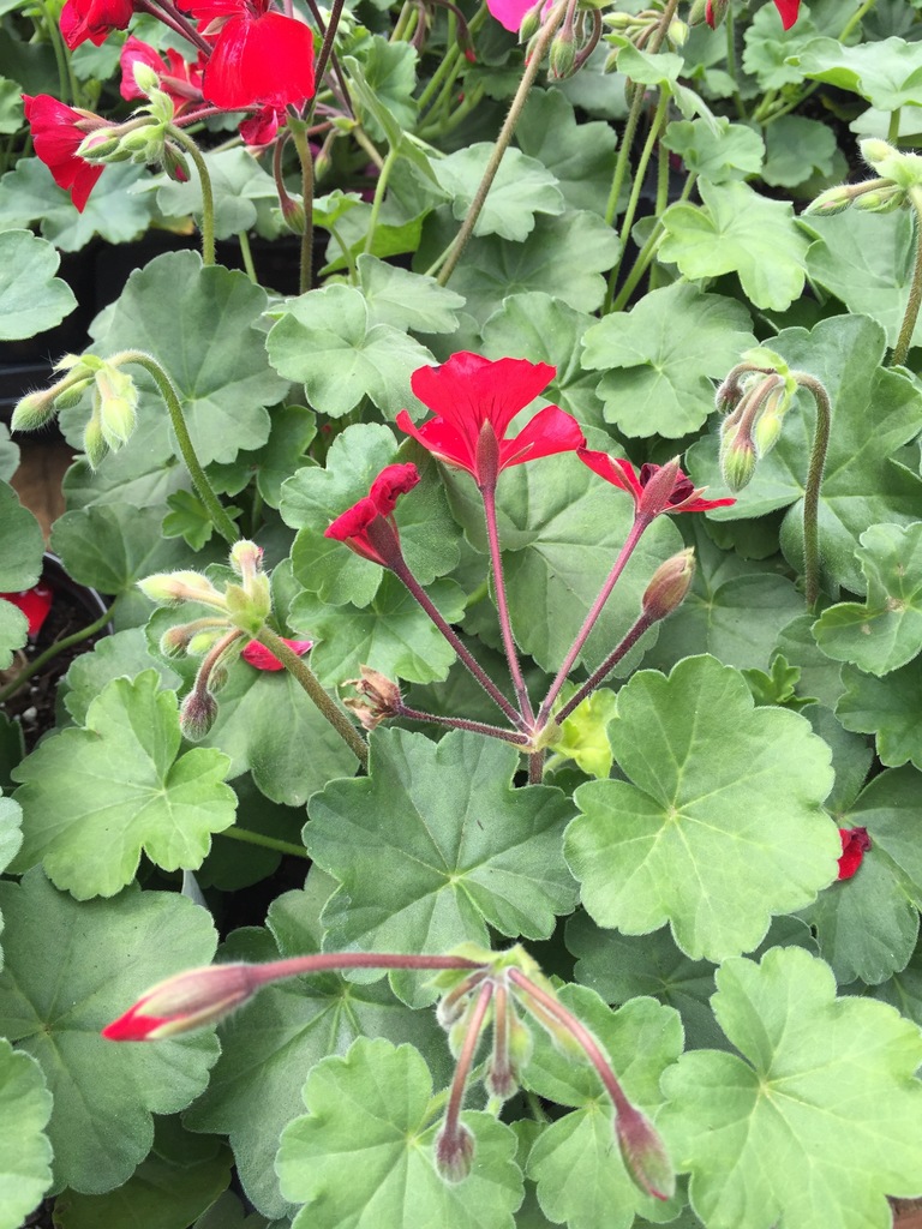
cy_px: 614
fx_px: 1030
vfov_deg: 61.7
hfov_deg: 48.2
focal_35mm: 29
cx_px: 461
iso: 32
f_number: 2.2
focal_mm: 4.15
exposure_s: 1/599
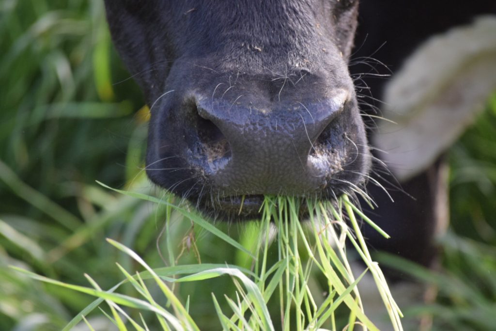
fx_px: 4134
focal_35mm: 300
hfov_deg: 6.9
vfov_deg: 4.6
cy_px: 166
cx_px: 248
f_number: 5.6
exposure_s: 1/500
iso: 1100
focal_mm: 200
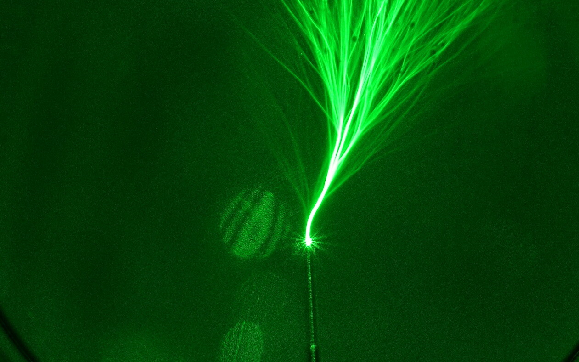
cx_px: 389
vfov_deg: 10.5
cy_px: 58
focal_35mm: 124
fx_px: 1957
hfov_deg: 16.8
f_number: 5
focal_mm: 50
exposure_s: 1/13
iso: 400
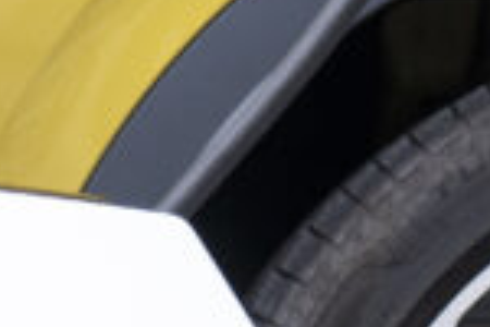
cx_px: 235
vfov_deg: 1.9
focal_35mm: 716
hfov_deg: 2.9
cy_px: 387
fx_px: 9745
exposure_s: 1/15
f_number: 5
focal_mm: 105
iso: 100
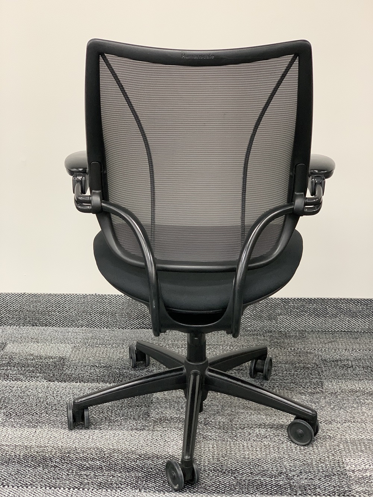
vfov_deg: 36.8
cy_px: 248
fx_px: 747
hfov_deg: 28.0
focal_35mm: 52
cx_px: 186
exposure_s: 1/60
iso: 160
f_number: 2.4
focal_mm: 6
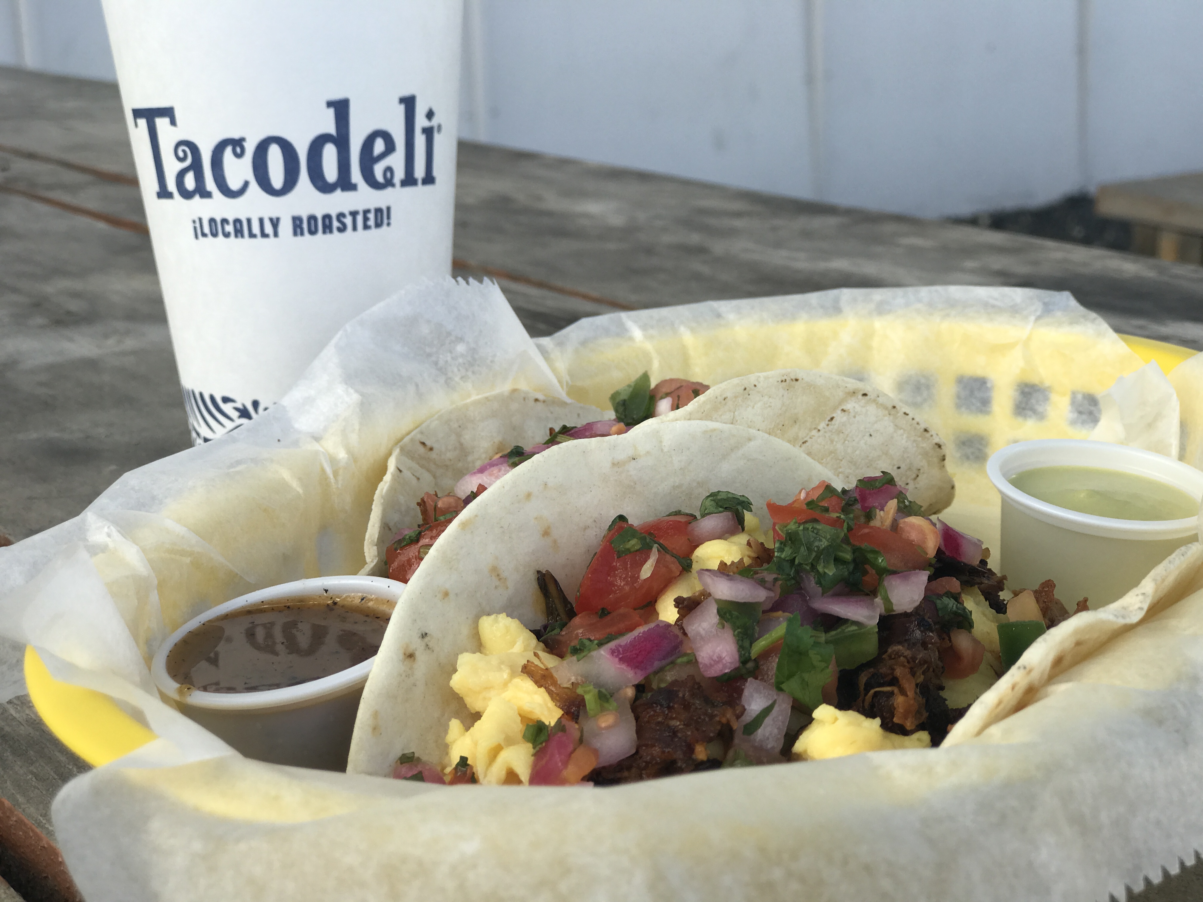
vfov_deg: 25.7
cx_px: 602
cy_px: 451
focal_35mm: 57
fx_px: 1981
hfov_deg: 33.8
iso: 20
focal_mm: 6.6
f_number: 2.8
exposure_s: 1/188
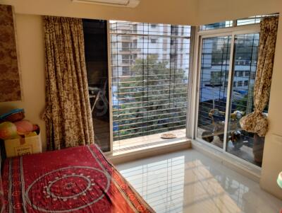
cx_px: 141
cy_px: 106
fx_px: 228
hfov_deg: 63.4
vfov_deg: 49.8
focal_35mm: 28
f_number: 1.8
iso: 113
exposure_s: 1/100
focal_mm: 4.27
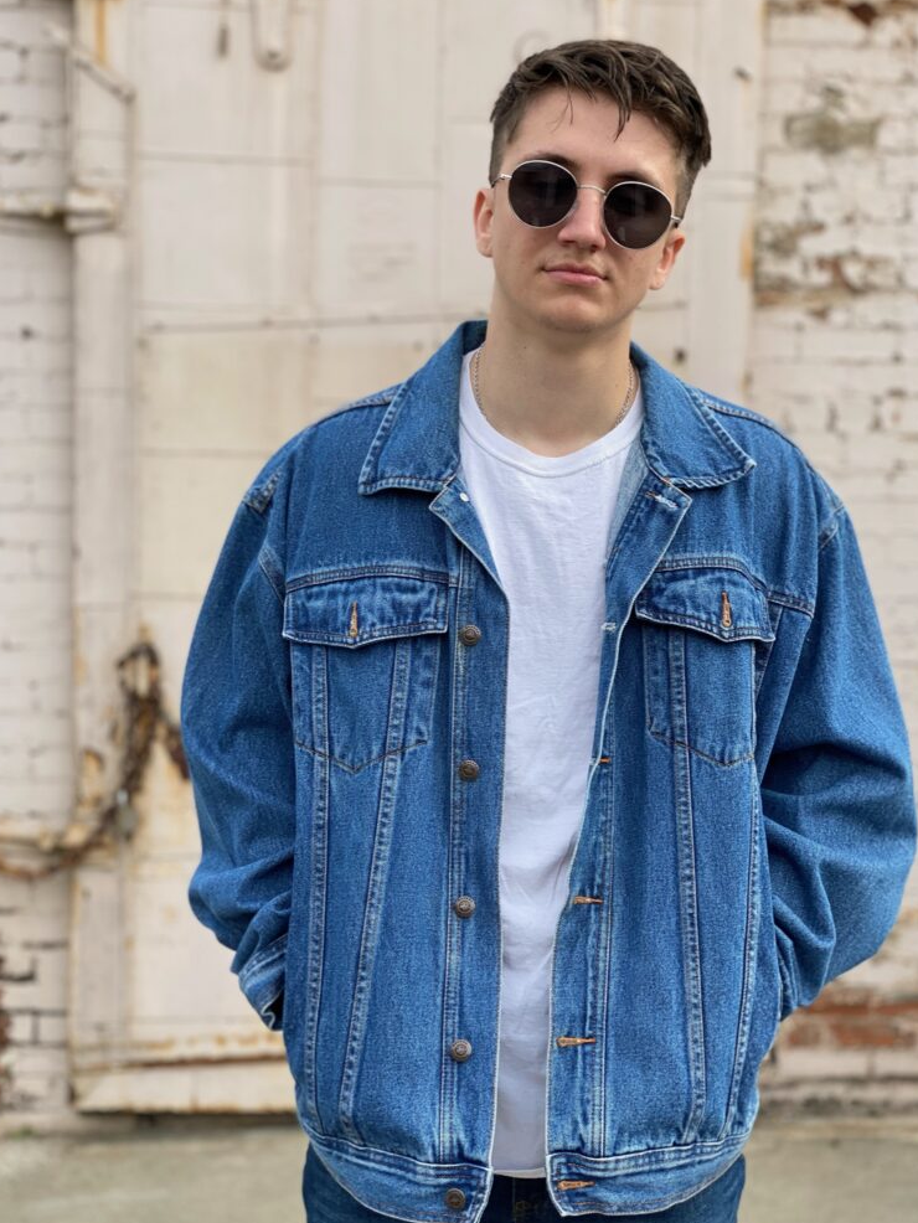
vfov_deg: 35.5
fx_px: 1909
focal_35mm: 54
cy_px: 607
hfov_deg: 27.0
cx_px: 457
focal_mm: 6
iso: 20
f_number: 2
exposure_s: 1/428
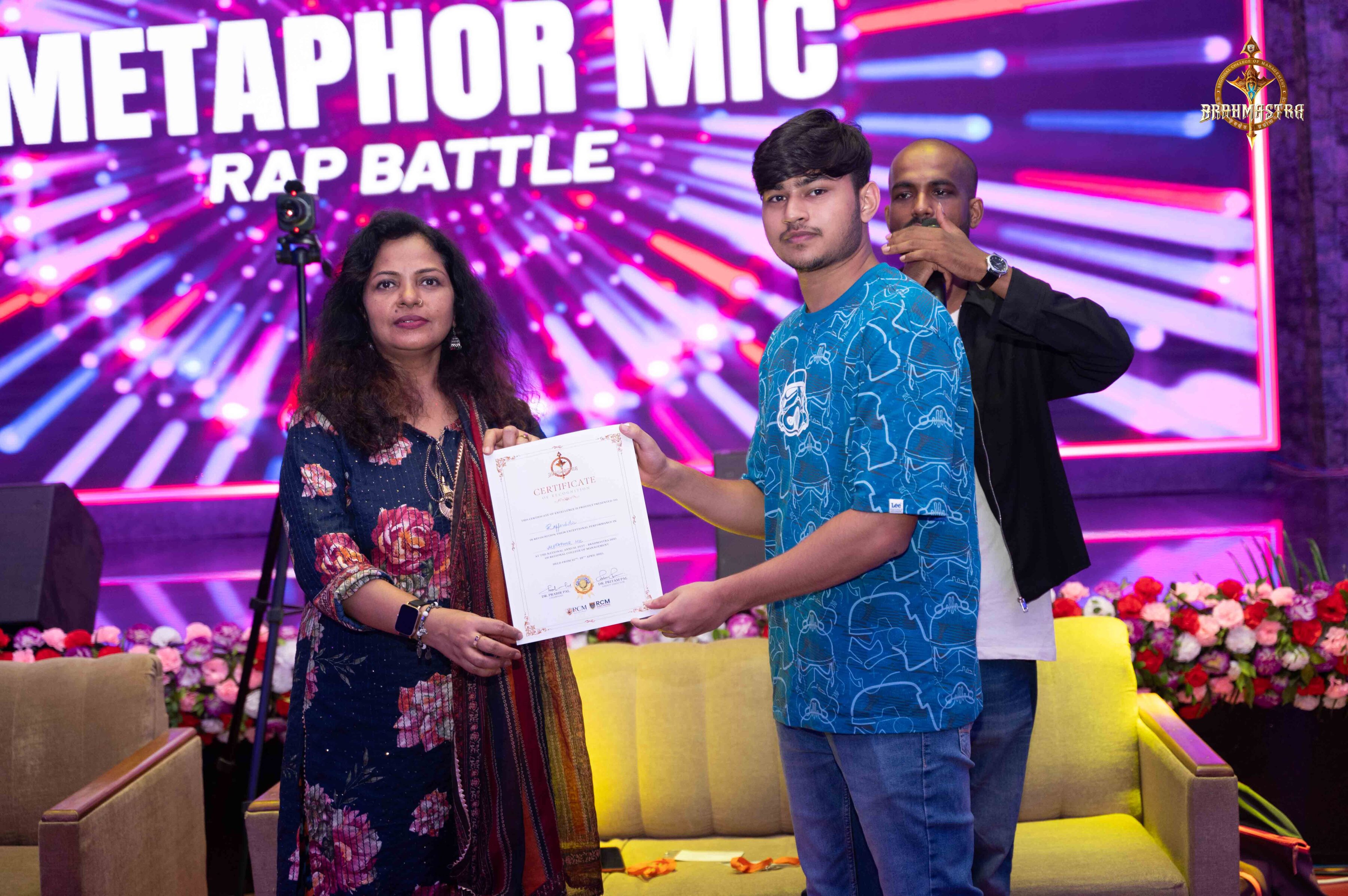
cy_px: 448
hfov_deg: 23.9
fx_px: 3180
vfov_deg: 16.0
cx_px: 674
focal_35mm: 85
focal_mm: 85
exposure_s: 1/250
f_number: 1.8
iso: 640
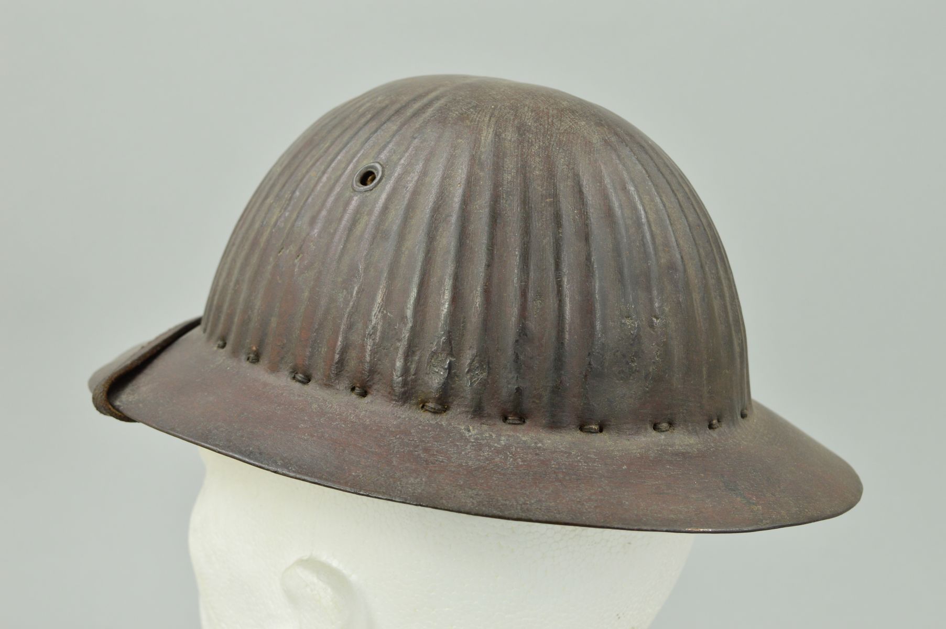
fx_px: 1772
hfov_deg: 29.9
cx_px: 473
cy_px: 314
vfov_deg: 20.1
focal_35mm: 68
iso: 400
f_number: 8
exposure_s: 1/40
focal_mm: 45
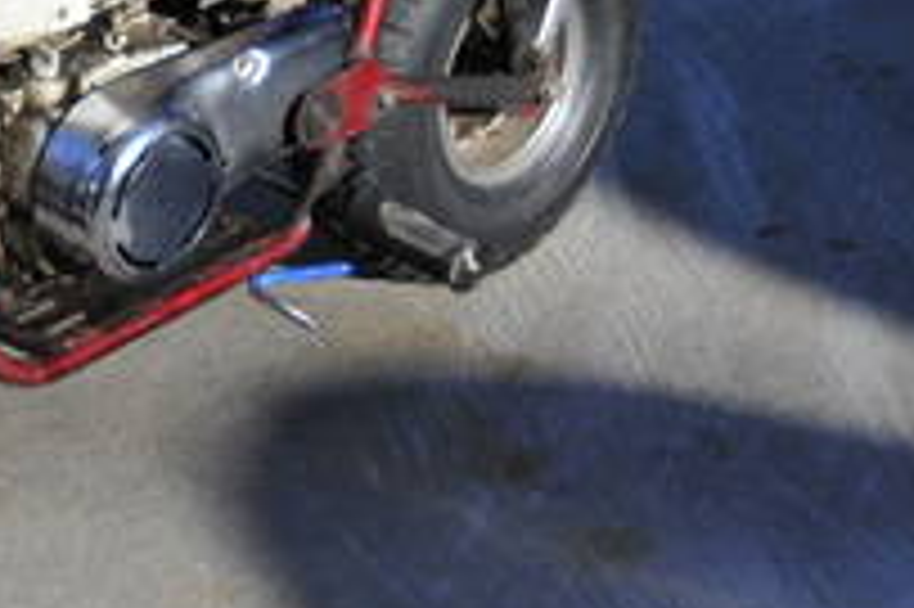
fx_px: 3602
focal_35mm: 142
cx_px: 72
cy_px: 20
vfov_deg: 9.6
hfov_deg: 14.3
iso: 200
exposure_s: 1/1250
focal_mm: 32
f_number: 4.5
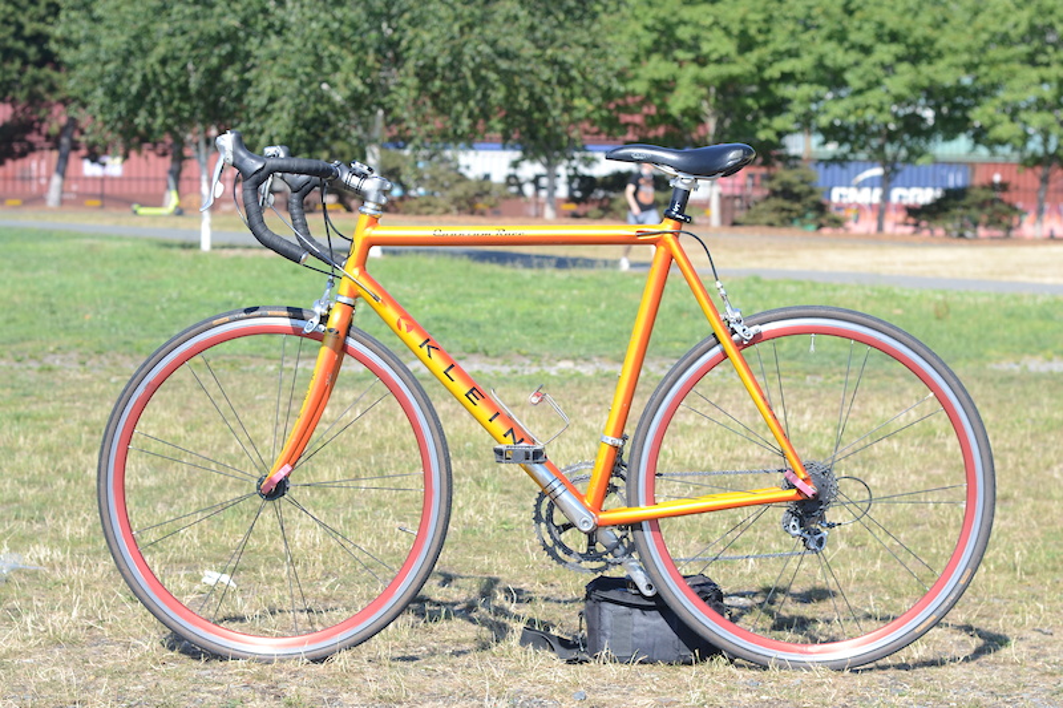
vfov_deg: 18.2
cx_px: 532
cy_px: 354
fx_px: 2214
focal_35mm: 75
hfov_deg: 27.0
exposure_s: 1/400
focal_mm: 50
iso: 100
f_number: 4.5
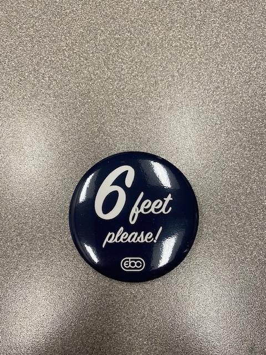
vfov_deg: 67.3
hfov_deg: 53.1
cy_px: 178
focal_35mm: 26
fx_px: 266
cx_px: 133
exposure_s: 1/75
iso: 100
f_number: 1.8
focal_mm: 4.25
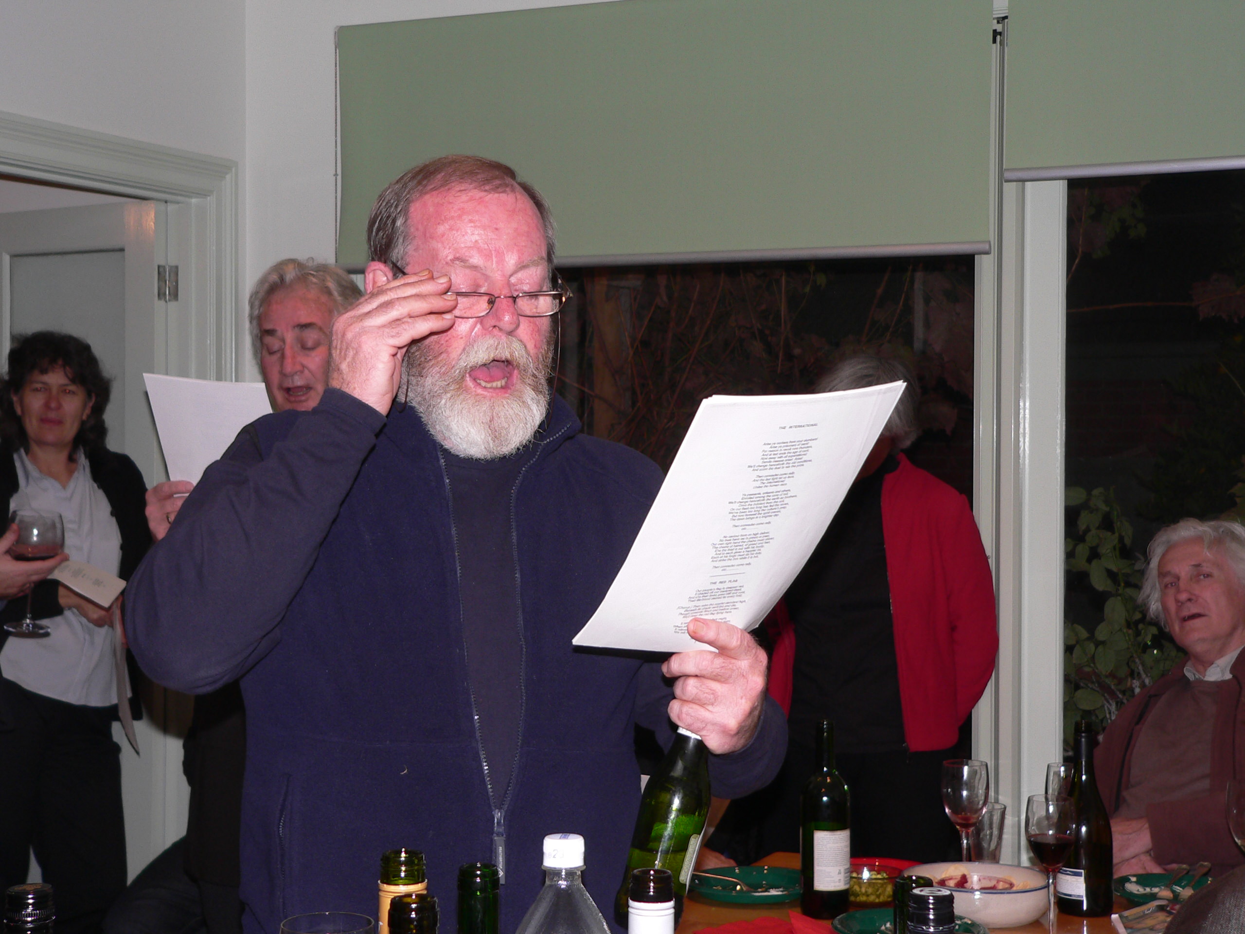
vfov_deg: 25.7
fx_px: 2050
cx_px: 622
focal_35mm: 57
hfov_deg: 33.8
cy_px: 467
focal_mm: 9.4
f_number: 2.8
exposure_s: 1/60
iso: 80
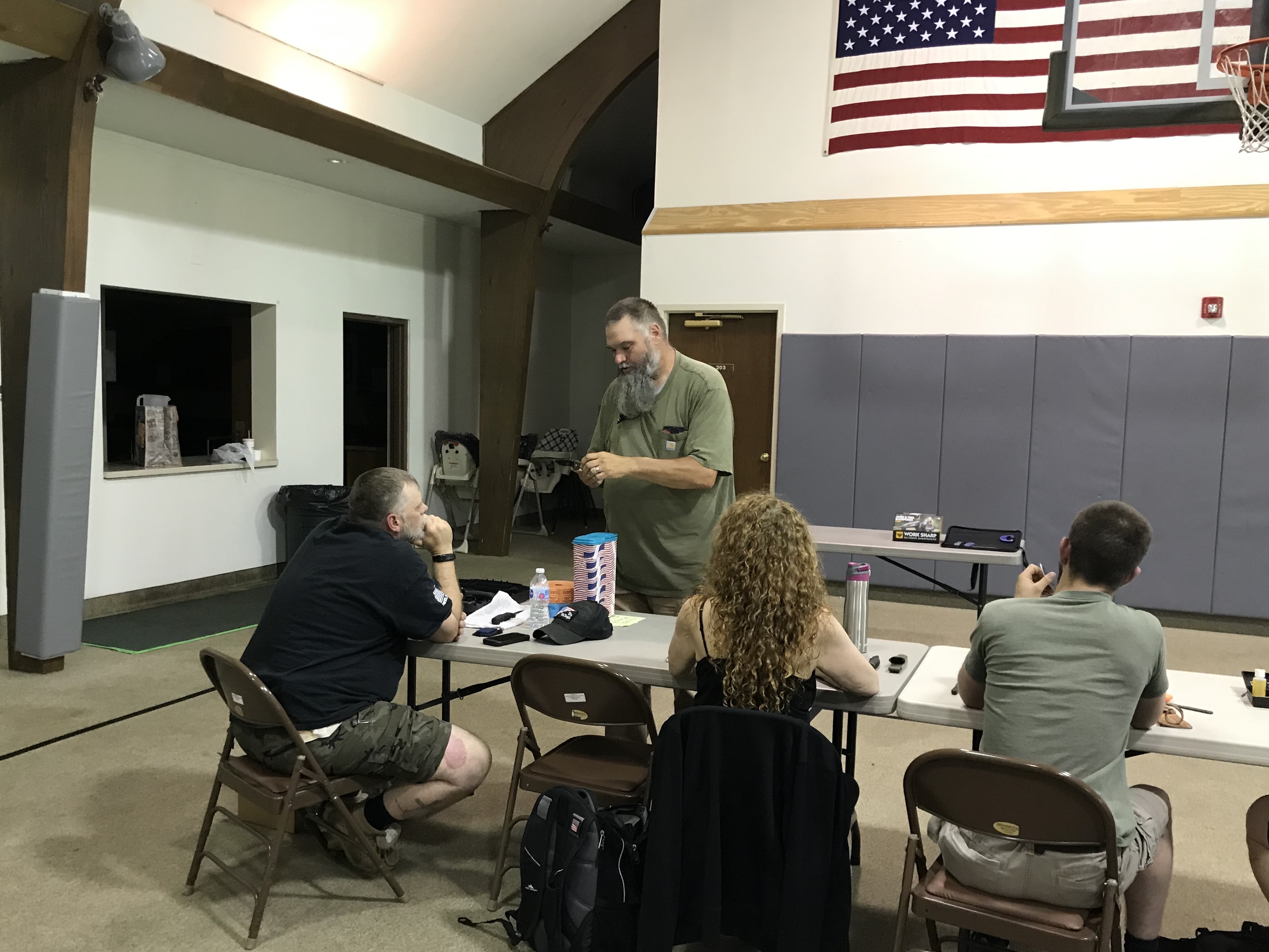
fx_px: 1173
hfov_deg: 56.8
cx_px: 601
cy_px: 507
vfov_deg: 44.1
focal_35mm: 32
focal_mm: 3.99
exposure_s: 1/15
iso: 50
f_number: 1.8
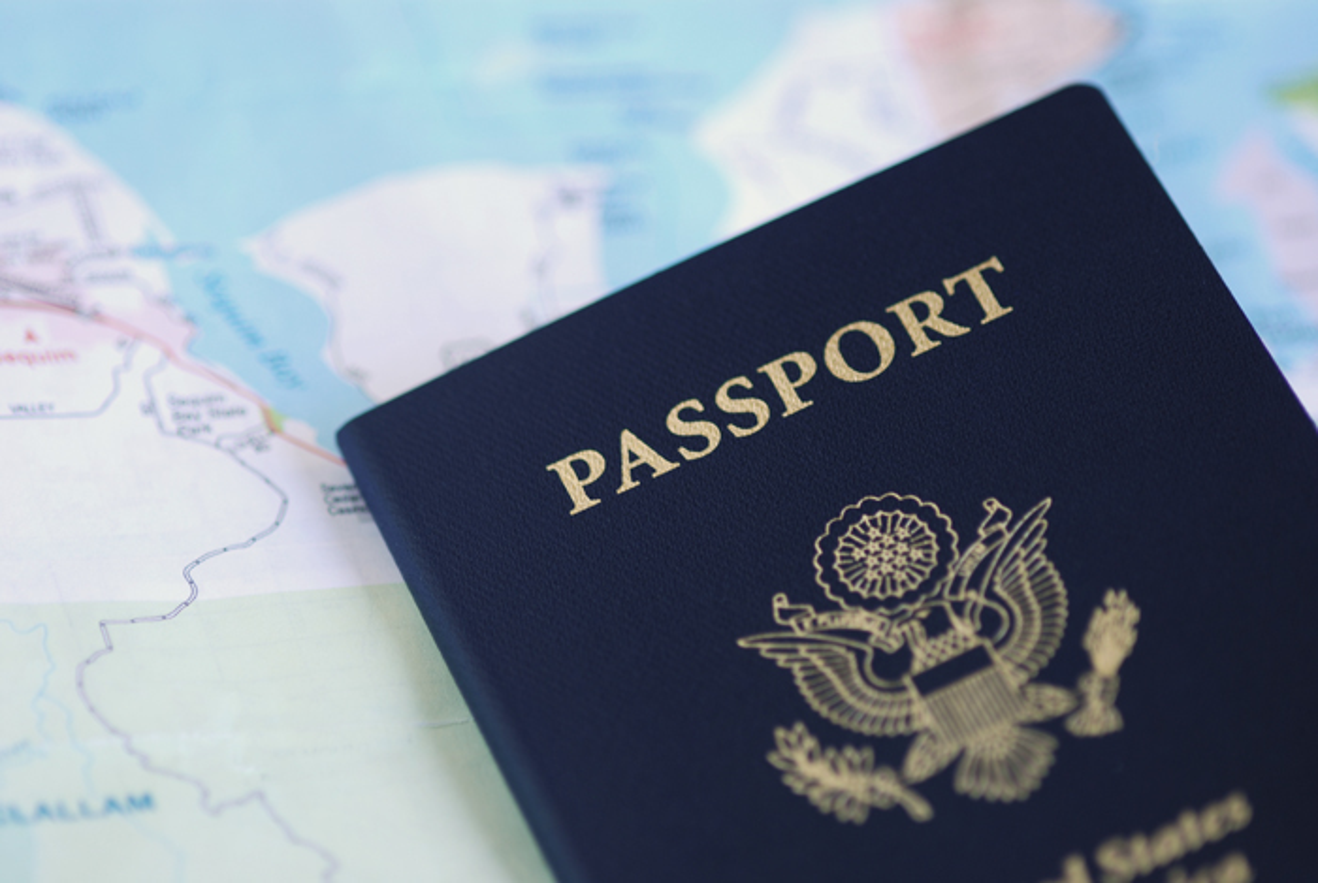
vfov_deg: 8.7
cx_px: 659
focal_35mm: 158
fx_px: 5775
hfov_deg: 13.0
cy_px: 442
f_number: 3.2
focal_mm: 105
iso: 100
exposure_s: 1/30
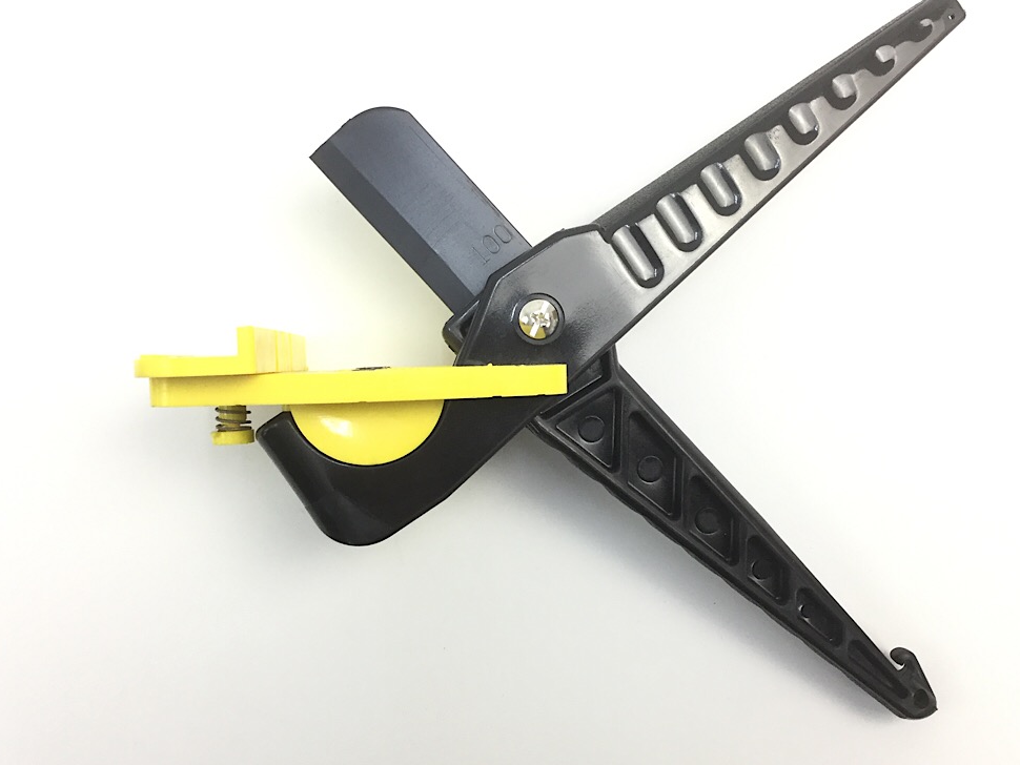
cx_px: 581
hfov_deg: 48.8
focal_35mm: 38
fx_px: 1120
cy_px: 385
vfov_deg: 37.7
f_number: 2.4
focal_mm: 3.3
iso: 100
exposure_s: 1/33
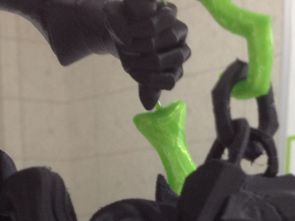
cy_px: 320
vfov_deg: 11.8
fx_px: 1031
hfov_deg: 16.3
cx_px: 168
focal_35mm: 121
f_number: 2.4
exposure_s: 1/20
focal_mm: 4.28
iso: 50
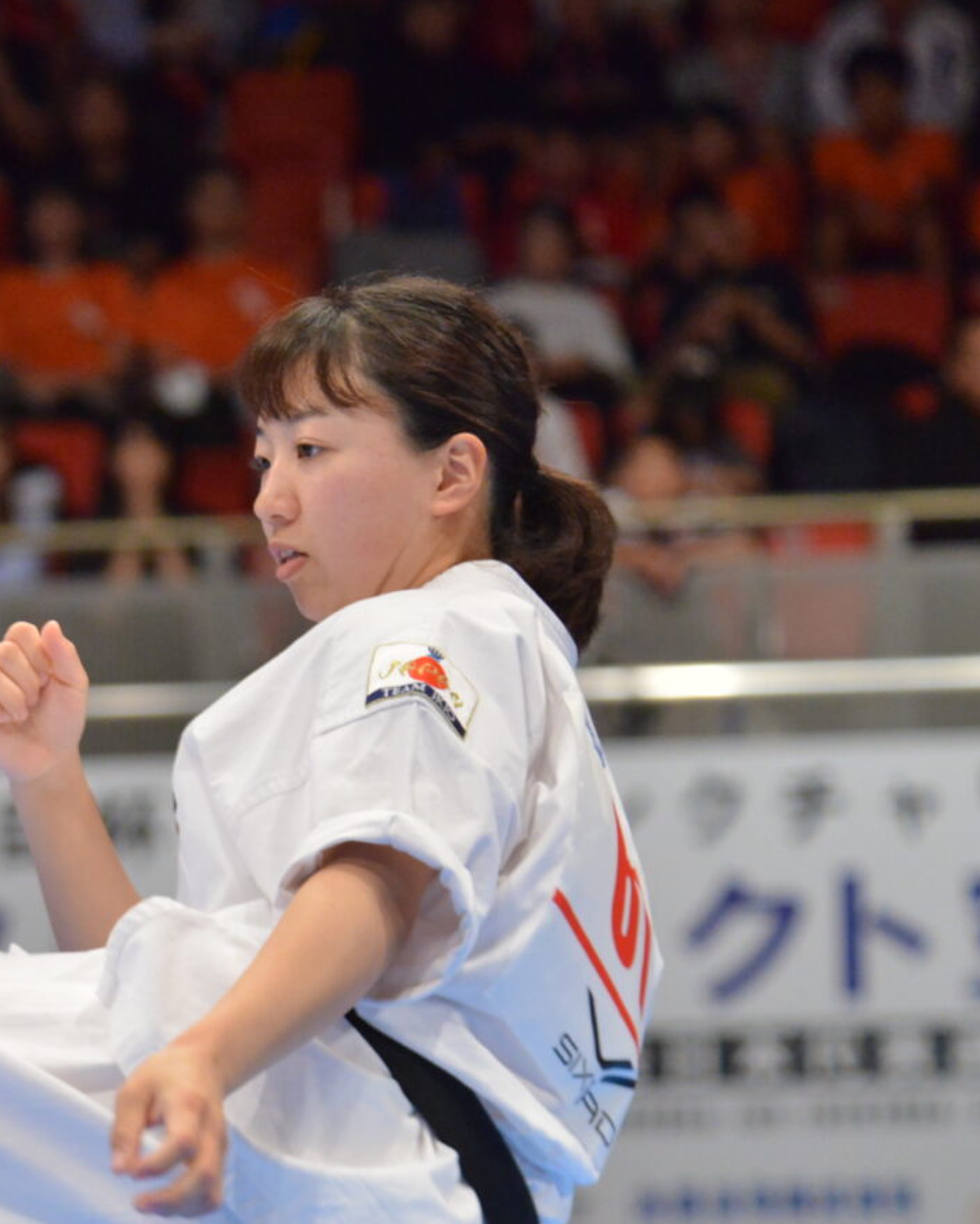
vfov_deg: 6.6
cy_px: 839
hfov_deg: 5.3
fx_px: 10621
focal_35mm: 293
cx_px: -297
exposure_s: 1/320
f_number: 5
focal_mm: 135
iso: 3200
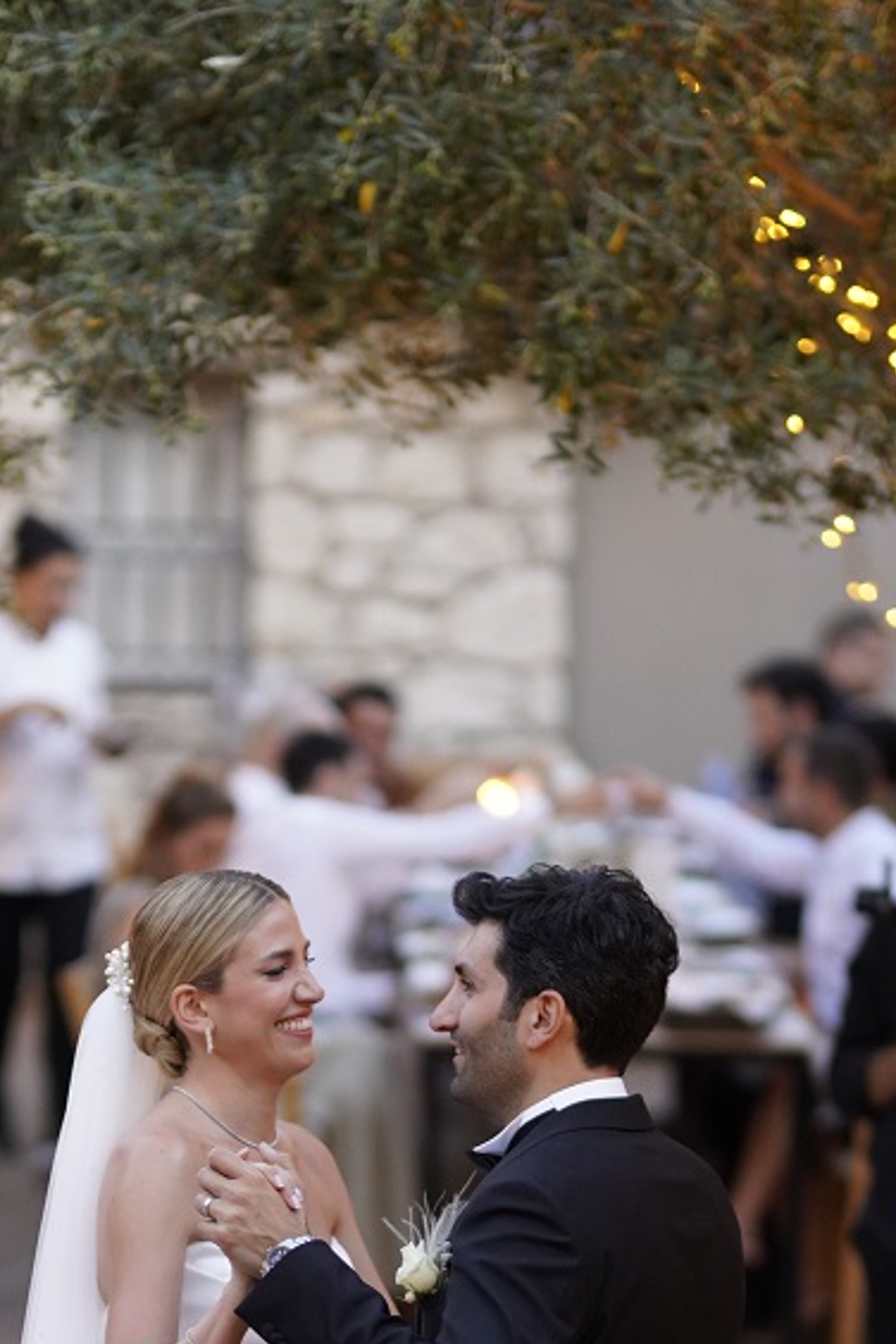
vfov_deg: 11.2
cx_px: 293
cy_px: 1387
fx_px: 6757
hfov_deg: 7.6
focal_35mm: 181
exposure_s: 1/200
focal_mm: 85
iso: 1250
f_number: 1.4
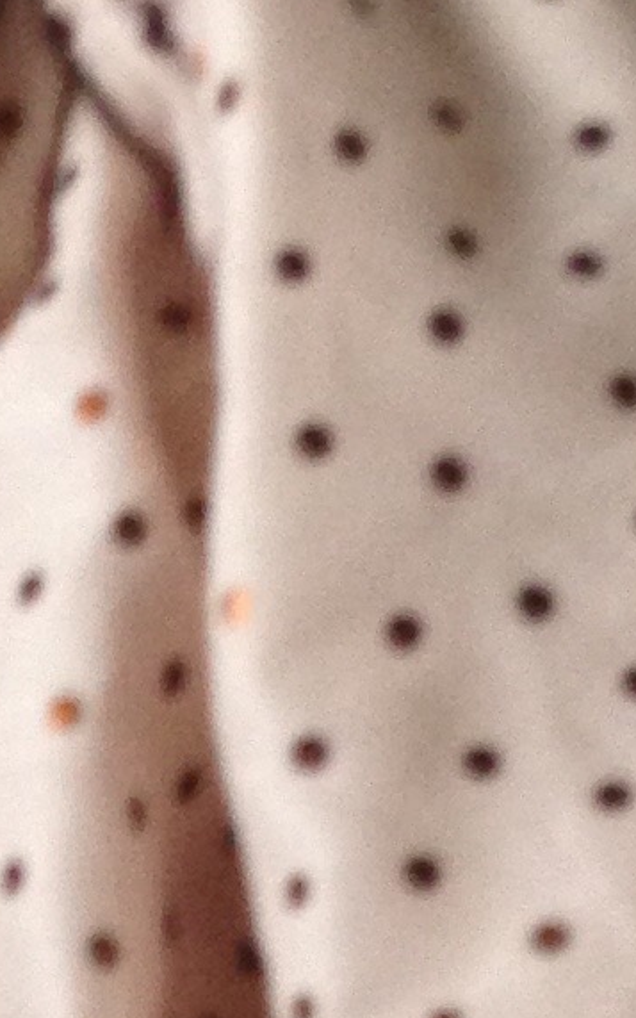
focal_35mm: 200
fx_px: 5545
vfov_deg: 10.3
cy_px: 1237
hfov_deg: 6.5
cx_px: 5
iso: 125
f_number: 2.4
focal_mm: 4.12
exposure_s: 1/20
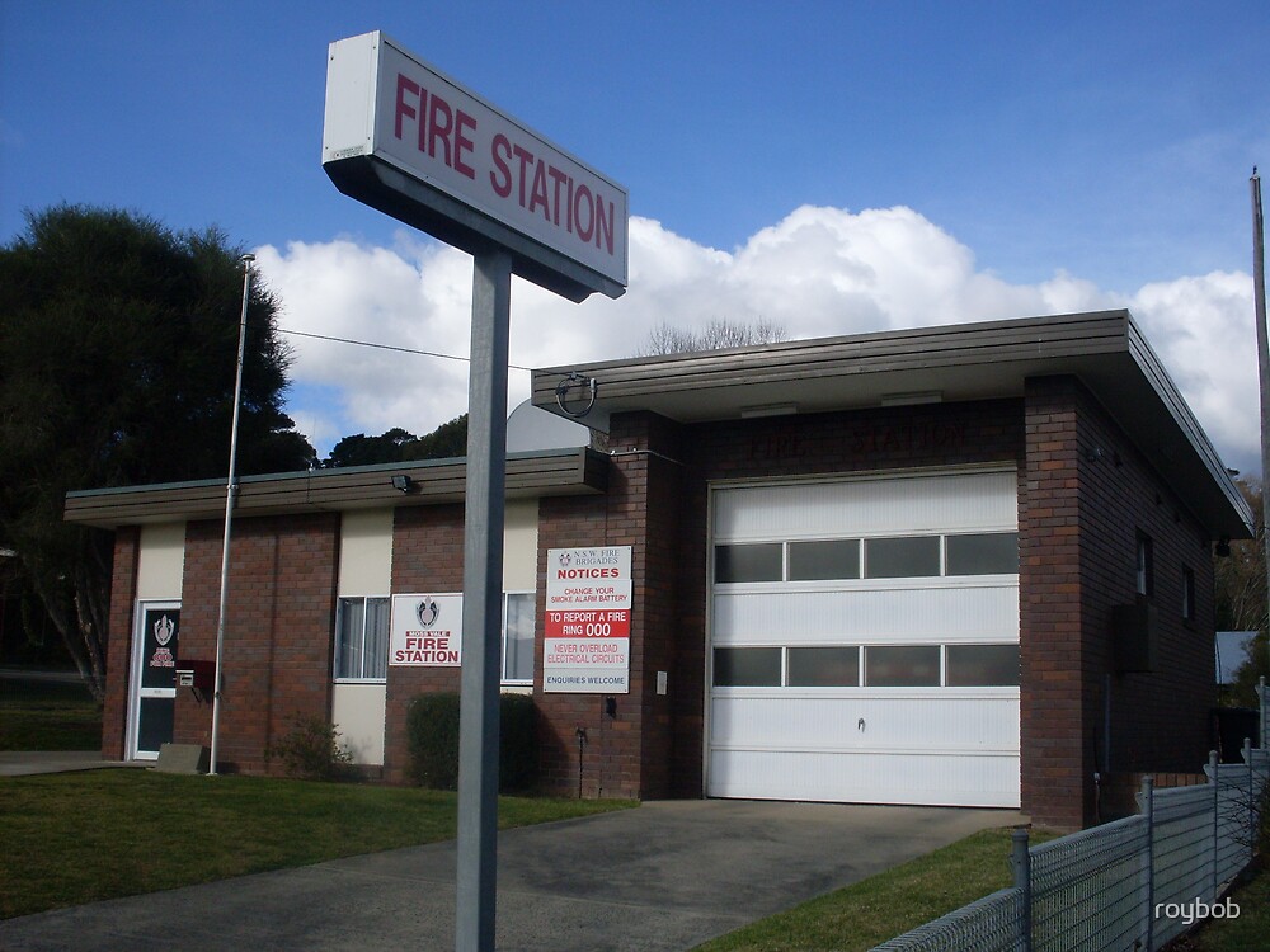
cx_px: 635
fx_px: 1394
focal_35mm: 38
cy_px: 476
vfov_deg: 37.7
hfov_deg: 49.0
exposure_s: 1/250
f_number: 8.4
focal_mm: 6.3
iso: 80
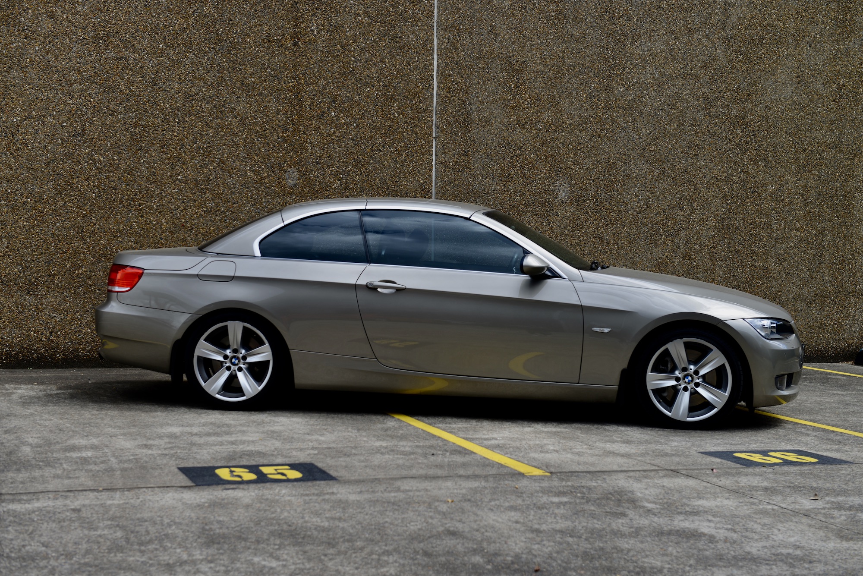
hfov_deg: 36.2
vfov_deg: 24.6
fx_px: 1319
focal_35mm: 55
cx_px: 432
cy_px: 288
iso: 100
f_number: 6.3
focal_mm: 55
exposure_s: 1/250
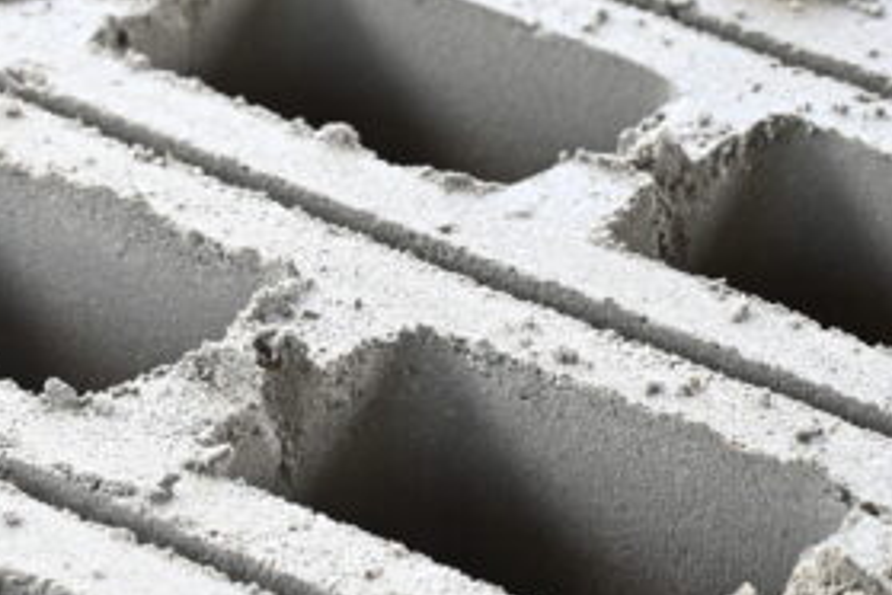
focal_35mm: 257
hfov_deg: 7.9
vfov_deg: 5.3
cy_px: 365
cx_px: -281
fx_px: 6367
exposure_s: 1/160
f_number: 4
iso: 320
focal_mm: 70
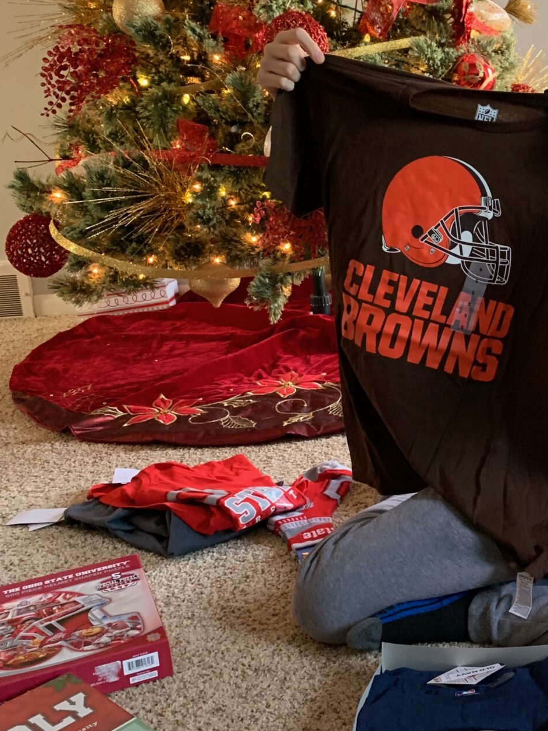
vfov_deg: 36.0
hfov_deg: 26.4
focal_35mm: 53
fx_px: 1119
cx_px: 518
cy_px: 290
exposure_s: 1/60
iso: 320
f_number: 1.8
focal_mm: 4.25
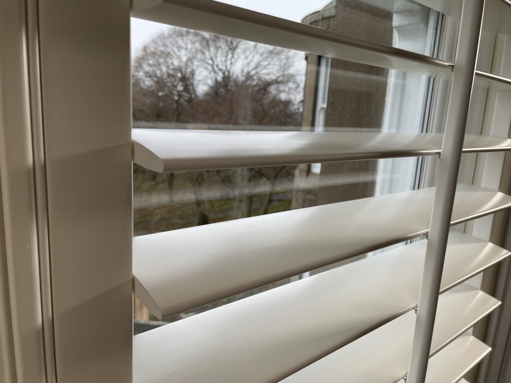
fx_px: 384
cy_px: 192
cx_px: 256
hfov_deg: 67.3
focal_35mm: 26
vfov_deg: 53.1
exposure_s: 1/100
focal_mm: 4.2
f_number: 1.6
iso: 40
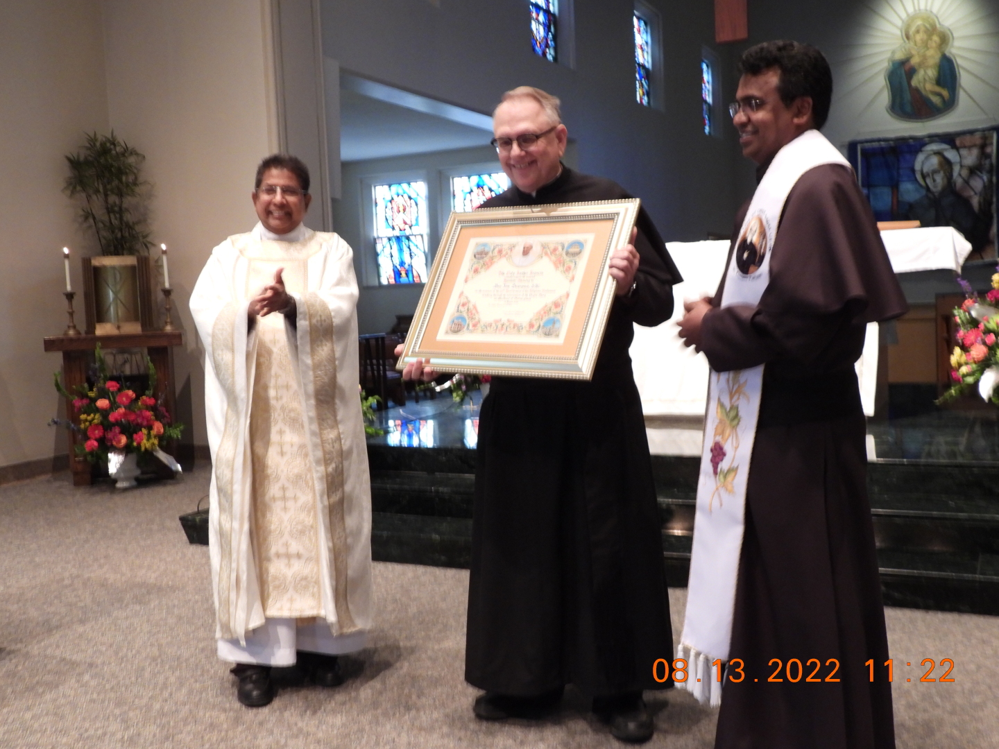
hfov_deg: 52.6
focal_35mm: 35
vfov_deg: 40.7
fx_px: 1010
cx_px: 500
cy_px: 374
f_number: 3.2
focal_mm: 6.2
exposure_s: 1/15
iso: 400
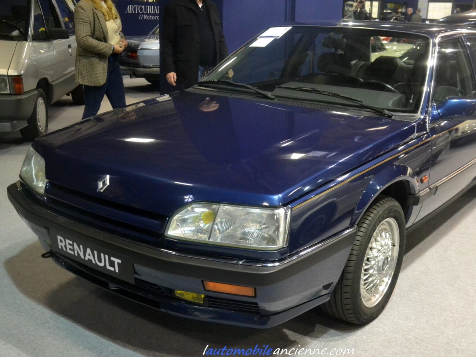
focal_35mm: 41
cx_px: 270
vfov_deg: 35.1
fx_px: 564
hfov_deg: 45.7
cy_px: 184
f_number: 3.8
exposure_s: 1/200
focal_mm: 24
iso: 3200
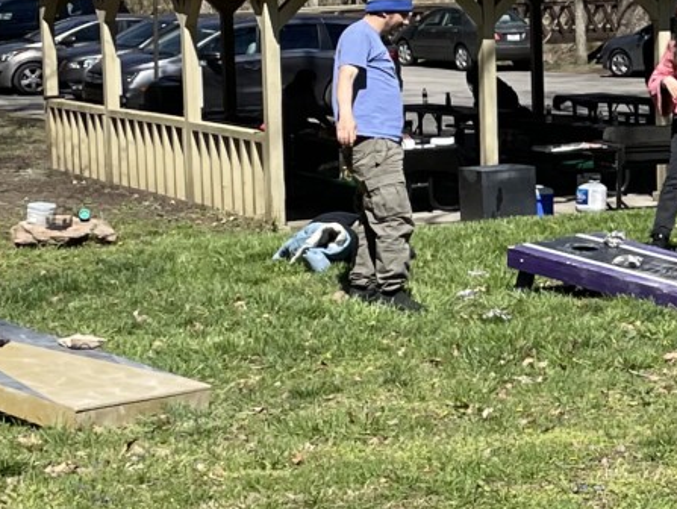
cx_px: 975
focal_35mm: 119
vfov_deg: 12.4
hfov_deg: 15.4
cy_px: 145
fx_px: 2329
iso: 32
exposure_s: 1/2174
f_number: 1.6
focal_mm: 4.2
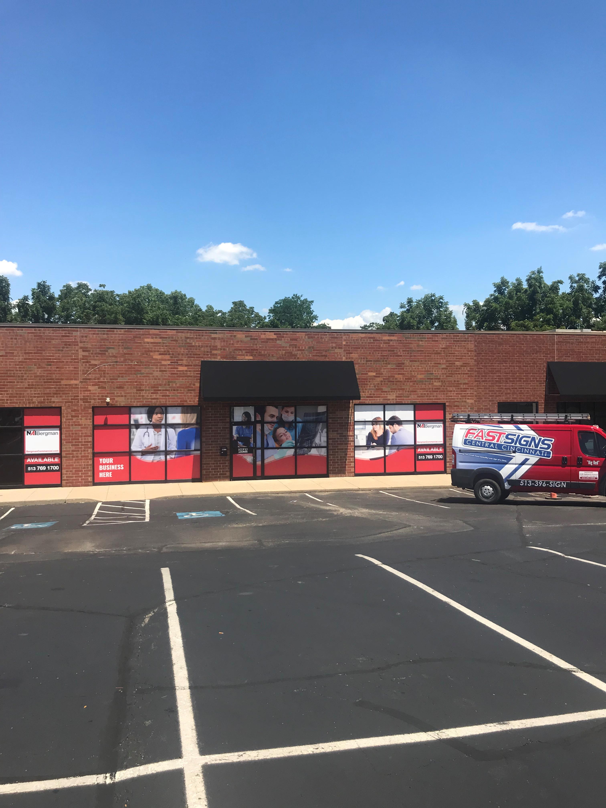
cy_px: 404
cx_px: 303
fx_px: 654
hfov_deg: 49.7
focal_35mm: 28
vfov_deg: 63.4
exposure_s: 1/2179
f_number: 1.8
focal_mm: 3.99
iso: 20
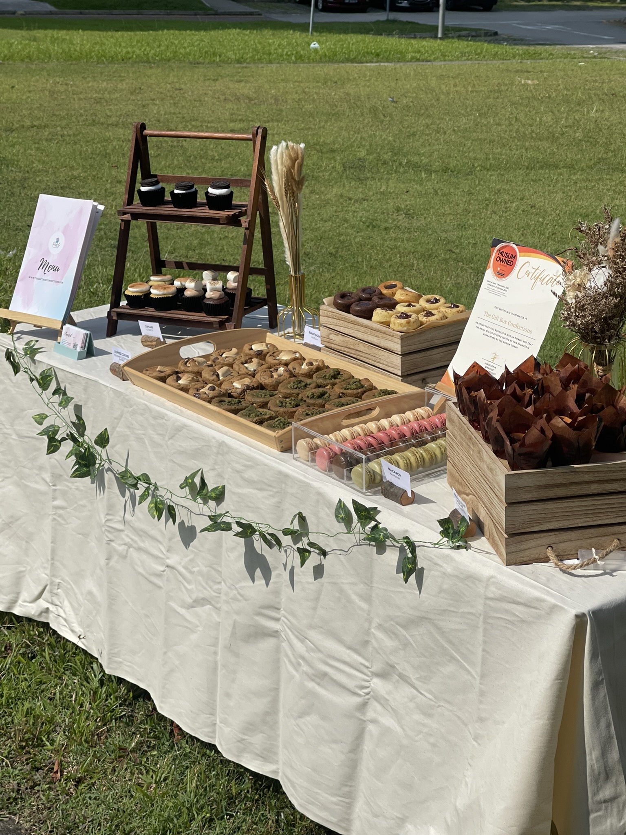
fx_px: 1543
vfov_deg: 30.3
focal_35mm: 64
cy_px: 418
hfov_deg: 22.9
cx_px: 313
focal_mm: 7.5
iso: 32
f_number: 2.2
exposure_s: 1/3922
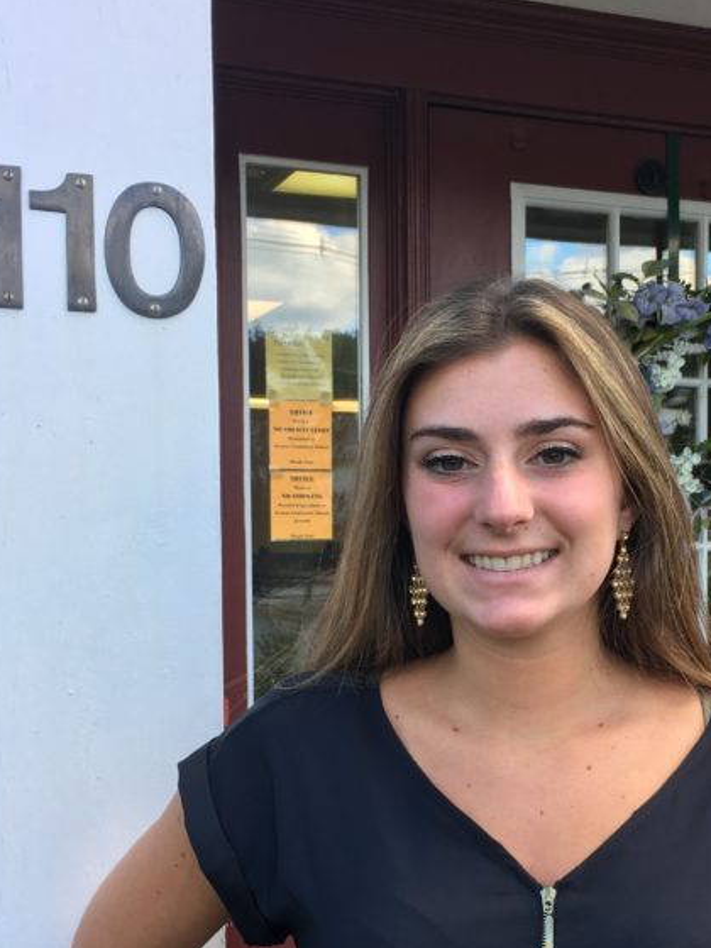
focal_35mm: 53
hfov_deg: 27.3
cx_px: 503
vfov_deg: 35.9
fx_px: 1451
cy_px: 616
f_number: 2.2
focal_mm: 4.15
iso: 25
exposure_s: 1/120
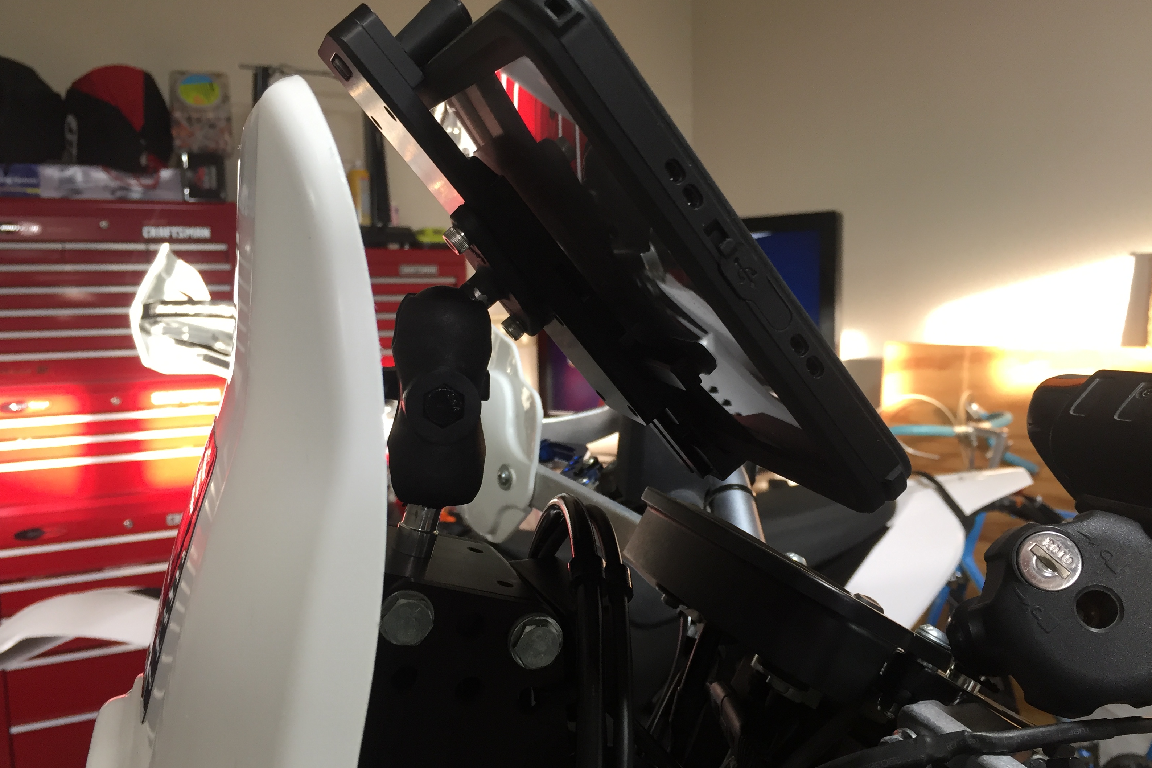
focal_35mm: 31
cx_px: 561
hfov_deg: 60.3
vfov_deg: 42.3
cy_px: 407
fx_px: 992
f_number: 2.2
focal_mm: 4.15
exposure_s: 1/30
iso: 32
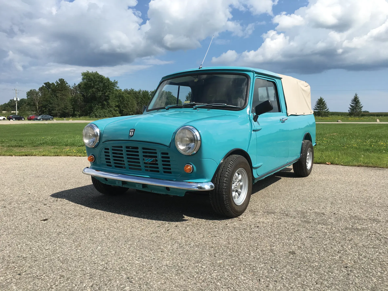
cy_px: 146
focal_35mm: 29
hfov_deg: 61.7
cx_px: 194
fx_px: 325
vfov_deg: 48.2
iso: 25
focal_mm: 4.15
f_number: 2.2
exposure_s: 1/1923
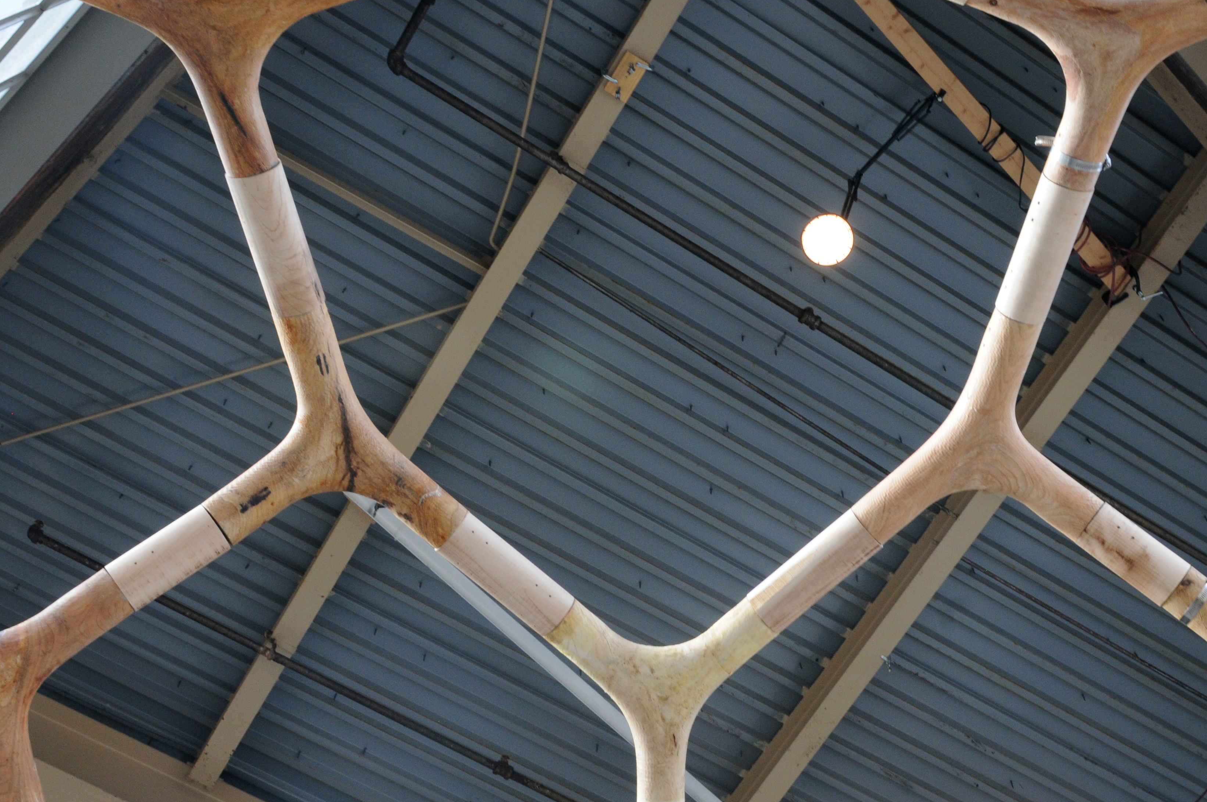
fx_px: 1708
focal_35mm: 51
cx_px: 742
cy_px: 380
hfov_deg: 38.7
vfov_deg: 26.4
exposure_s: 1/50
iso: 640
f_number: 11
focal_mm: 26
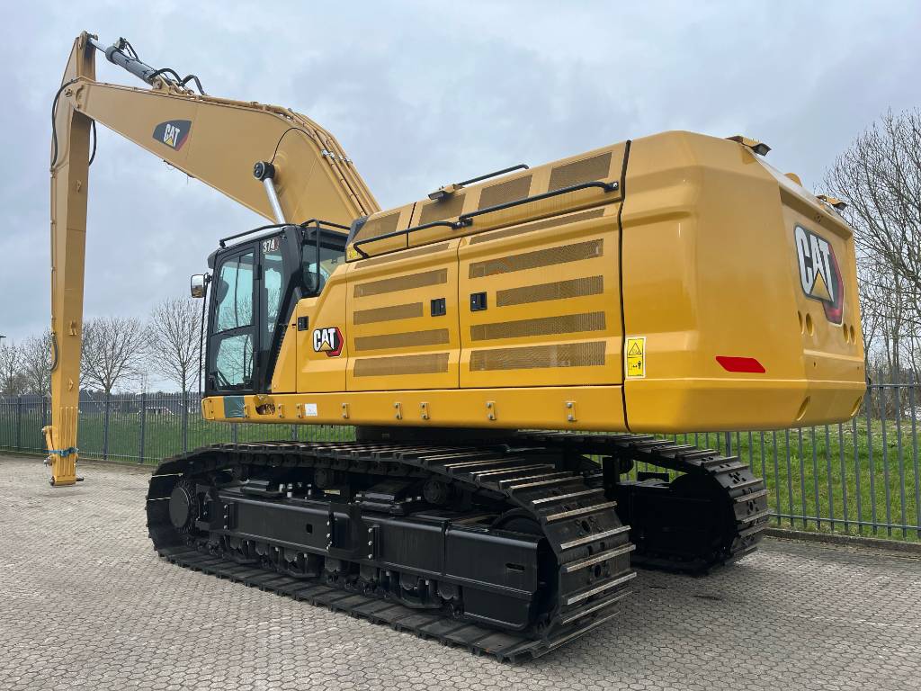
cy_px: 346
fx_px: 692
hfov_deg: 67.3
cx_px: 460
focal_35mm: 26
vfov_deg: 53.1
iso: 50
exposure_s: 1/1294
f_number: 1.6
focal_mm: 5.1
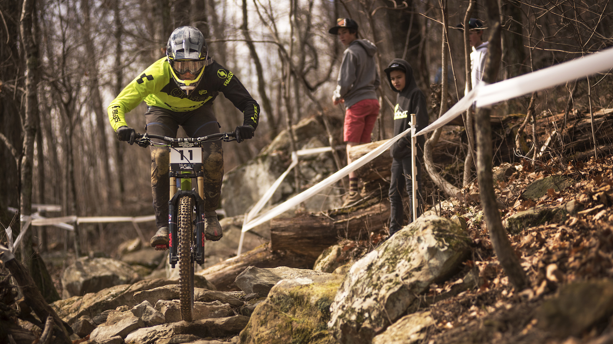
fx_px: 2048
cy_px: 193
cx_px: 307
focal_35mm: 126
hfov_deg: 17.0
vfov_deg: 9.6
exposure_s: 1/4000
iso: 400
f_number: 2.8
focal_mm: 120
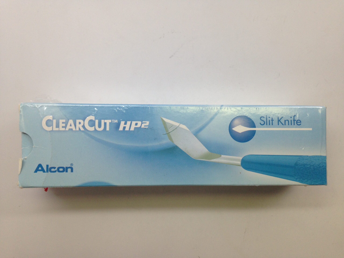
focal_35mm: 33
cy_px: 129
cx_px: 172
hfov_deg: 55.4
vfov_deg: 42.9
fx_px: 328
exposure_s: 1/60
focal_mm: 4.12
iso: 64
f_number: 2.4
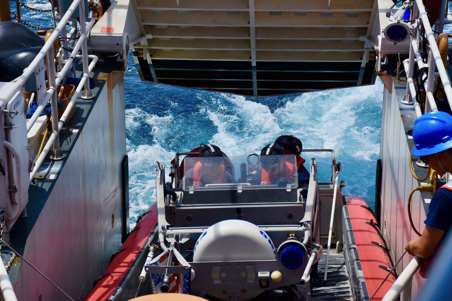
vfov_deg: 15.2
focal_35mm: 90
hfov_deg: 22.6
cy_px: 150
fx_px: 1130
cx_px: 226
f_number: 8
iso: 100
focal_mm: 60
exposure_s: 1/1000
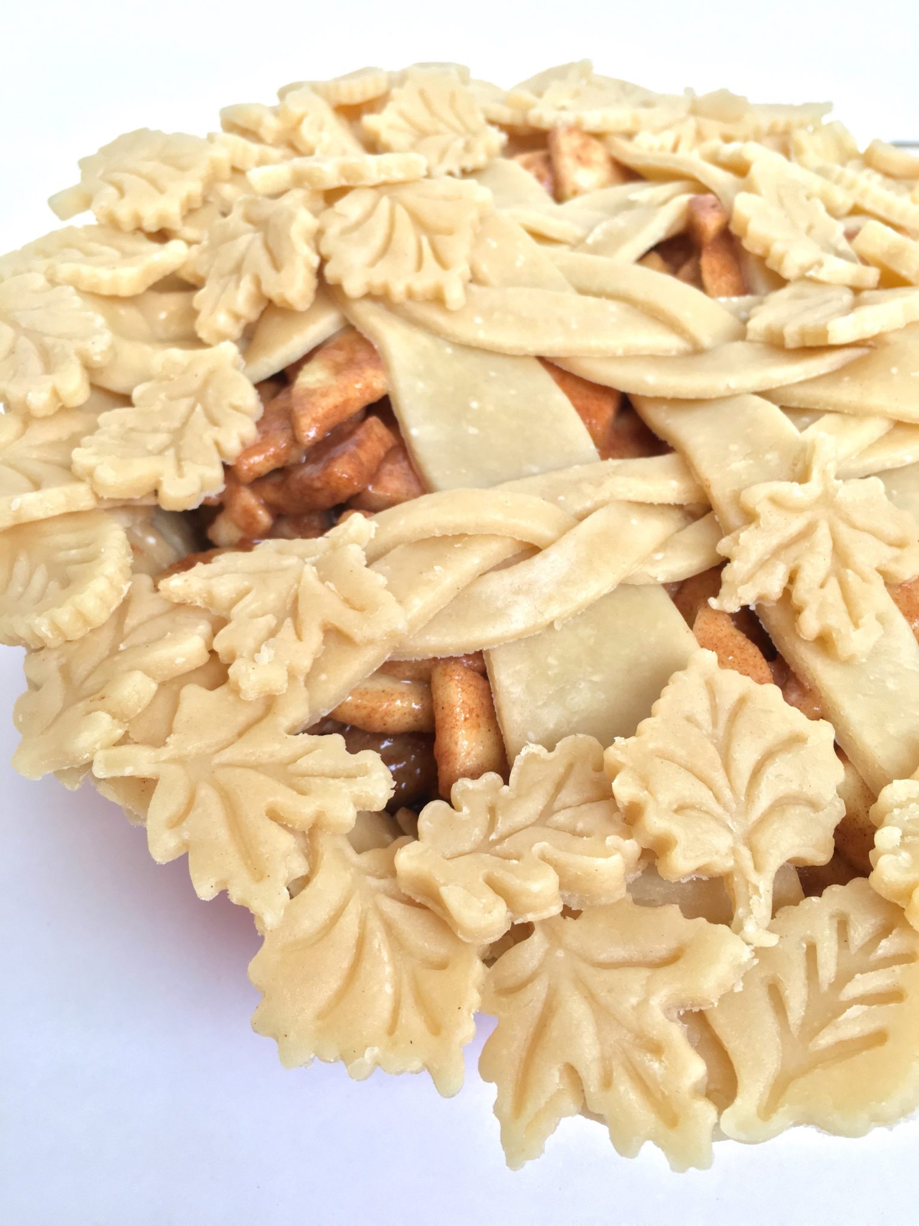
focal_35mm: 29
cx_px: 460
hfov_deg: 48.2
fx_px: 1027
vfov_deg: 61.7
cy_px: 613
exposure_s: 1/120
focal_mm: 4.15
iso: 40
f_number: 2.2
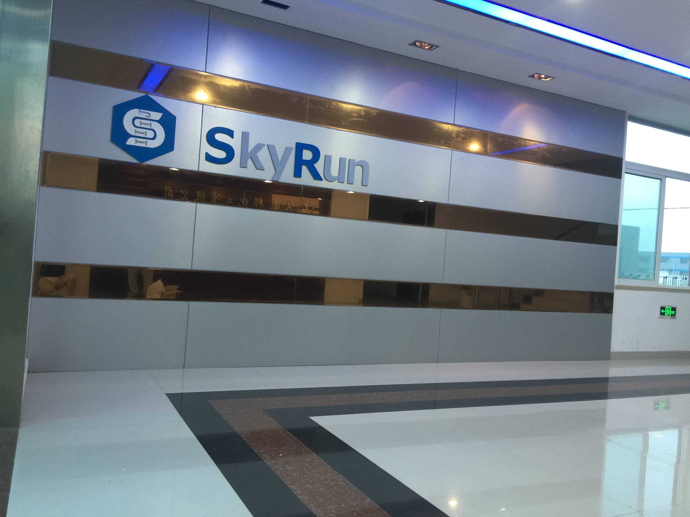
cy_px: 258
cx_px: 345
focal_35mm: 29
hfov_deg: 61.7
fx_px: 578
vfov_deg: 48.2
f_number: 2.2
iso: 64
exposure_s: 1/17
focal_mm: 4.15
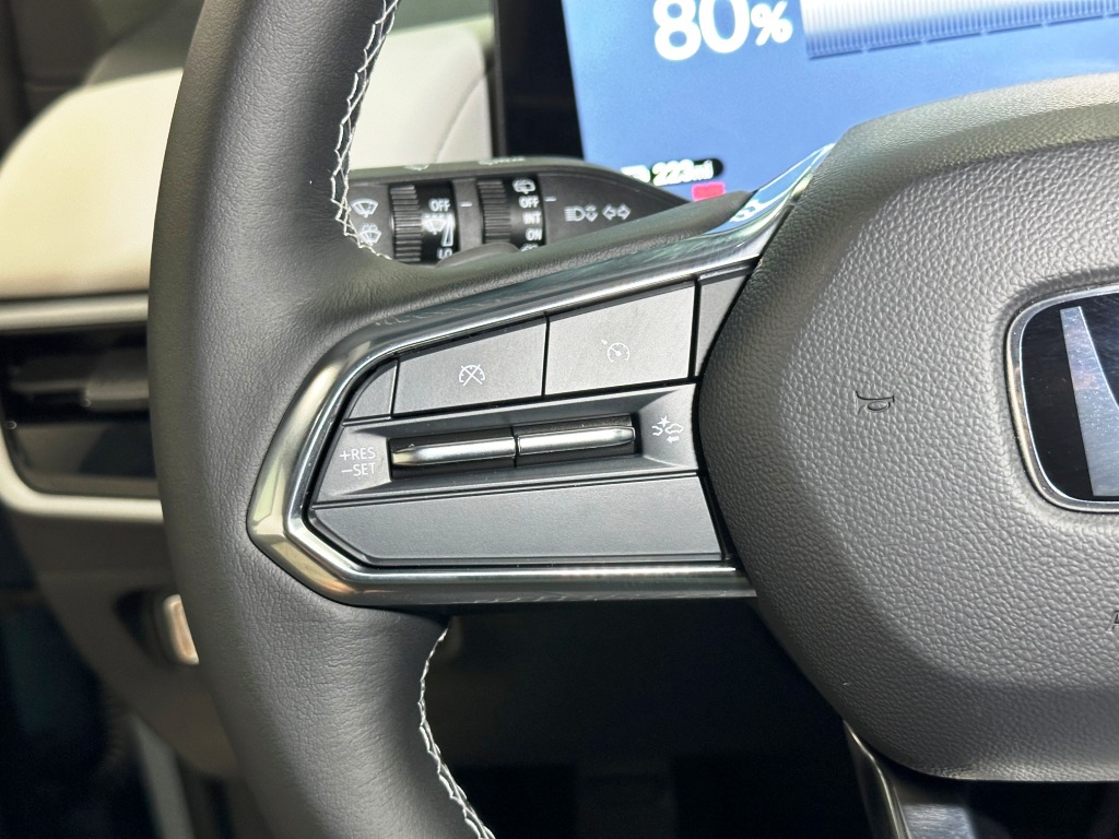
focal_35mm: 48
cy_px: 420
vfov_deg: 30.3
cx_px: 560
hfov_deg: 39.7
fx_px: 1552
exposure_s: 1/40
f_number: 1.78
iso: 320
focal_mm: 6.86
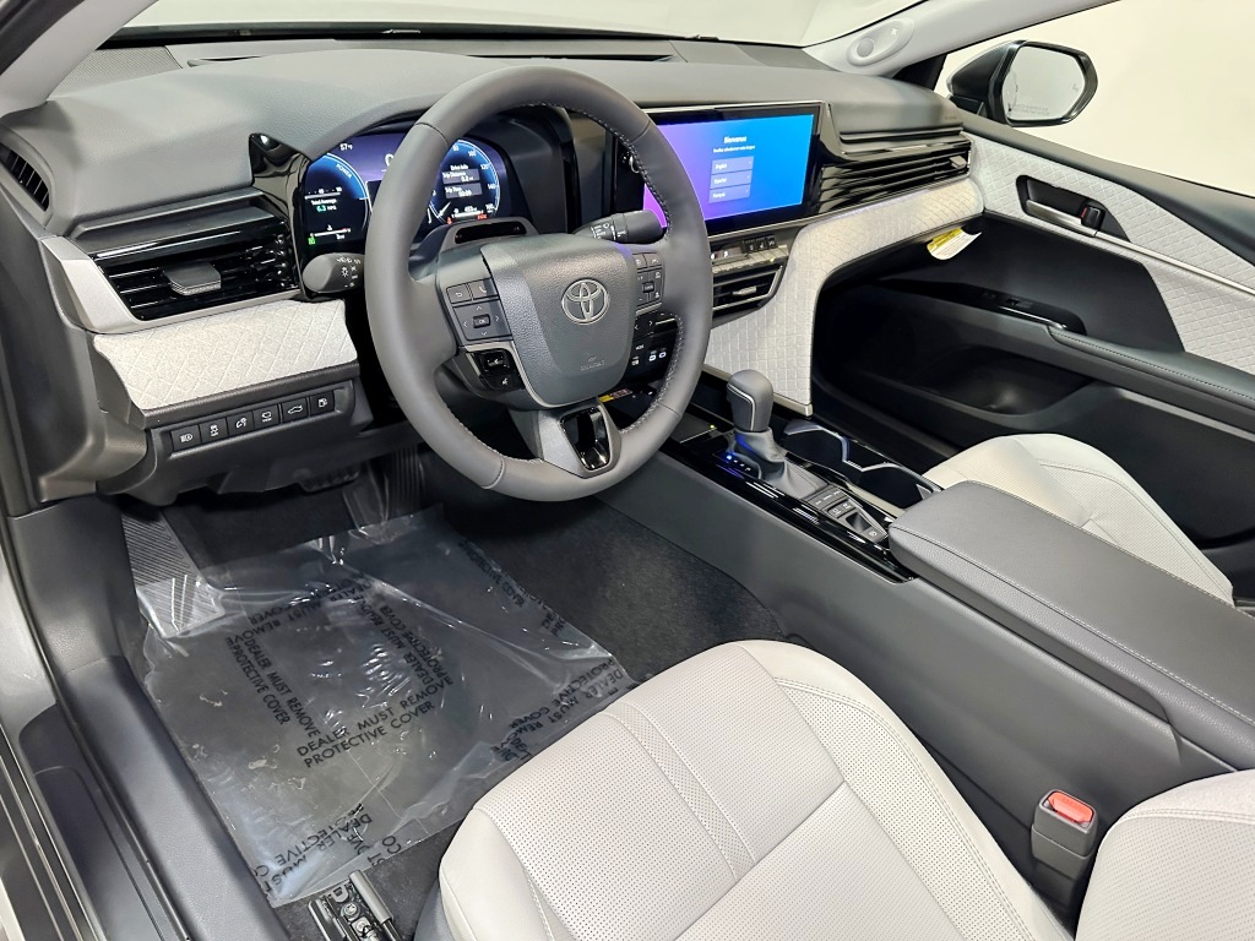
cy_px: 470
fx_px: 870
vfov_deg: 56.8
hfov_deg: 71.6
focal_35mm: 24
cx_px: 628
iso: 800
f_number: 1.78
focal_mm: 6.86
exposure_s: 1/40
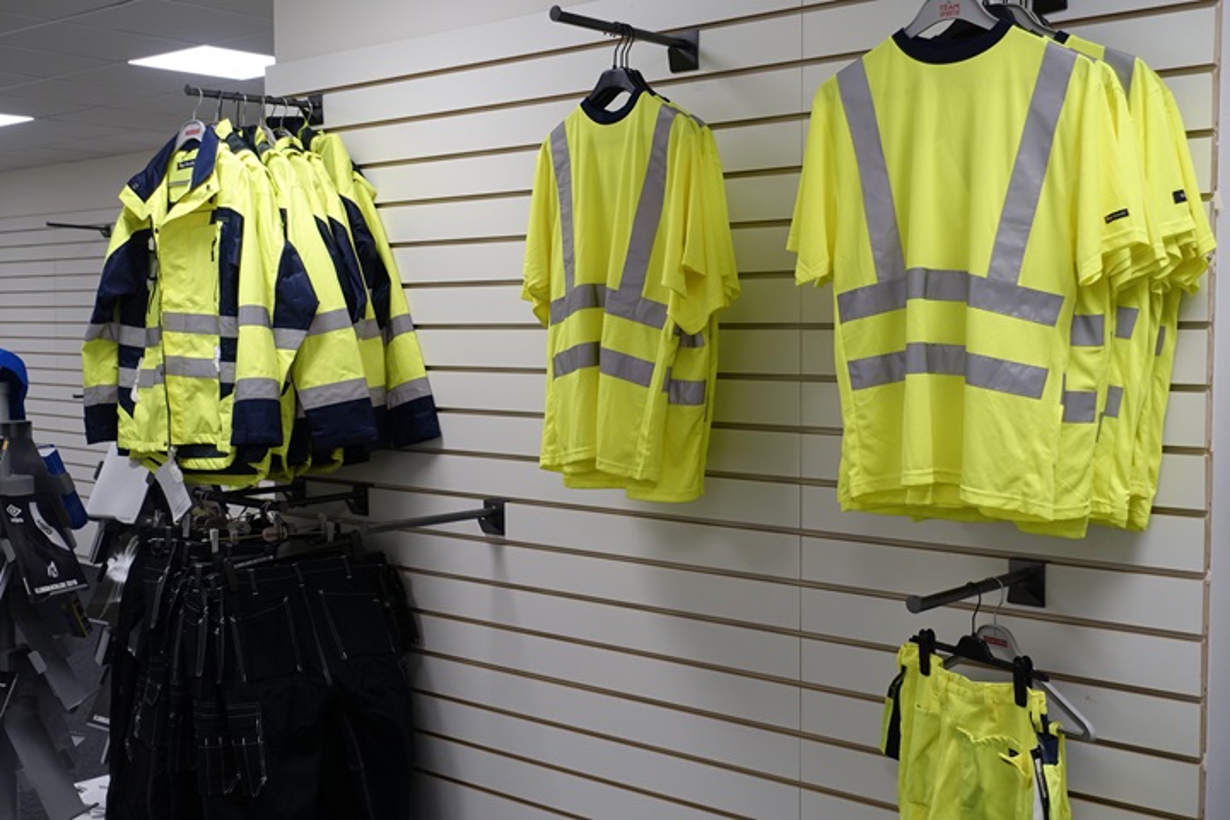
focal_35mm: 41
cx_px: 615
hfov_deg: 47.4
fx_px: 1401
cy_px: 410
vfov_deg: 32.6
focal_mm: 14.9
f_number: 2.8
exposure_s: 1/50
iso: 160
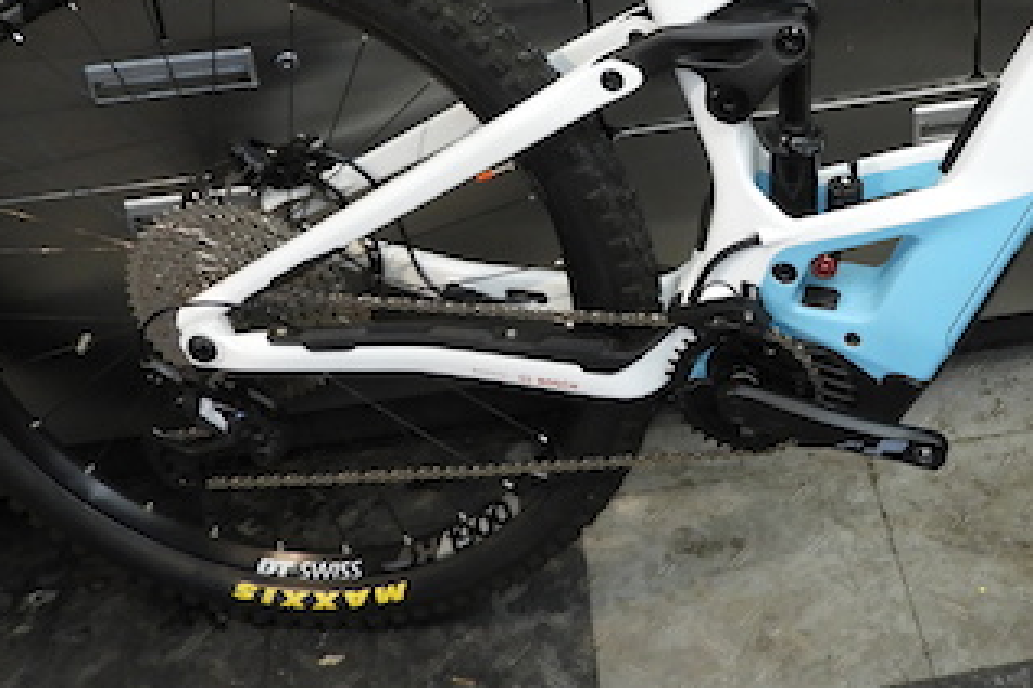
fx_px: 1807
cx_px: 857
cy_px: 46
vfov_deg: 21.0
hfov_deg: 30.9
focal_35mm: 63
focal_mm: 4.3
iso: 200
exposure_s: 1/30
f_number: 3.3
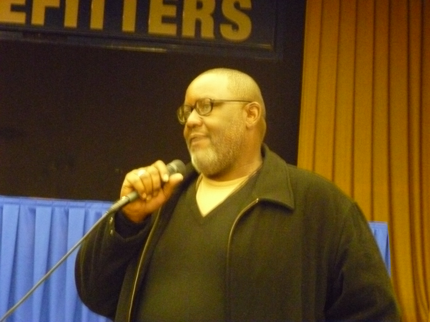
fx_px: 1540
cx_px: 215
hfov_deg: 15.9
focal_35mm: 124
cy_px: 161
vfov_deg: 12.0
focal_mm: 22.1
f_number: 4.9
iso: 1600
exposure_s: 1/5
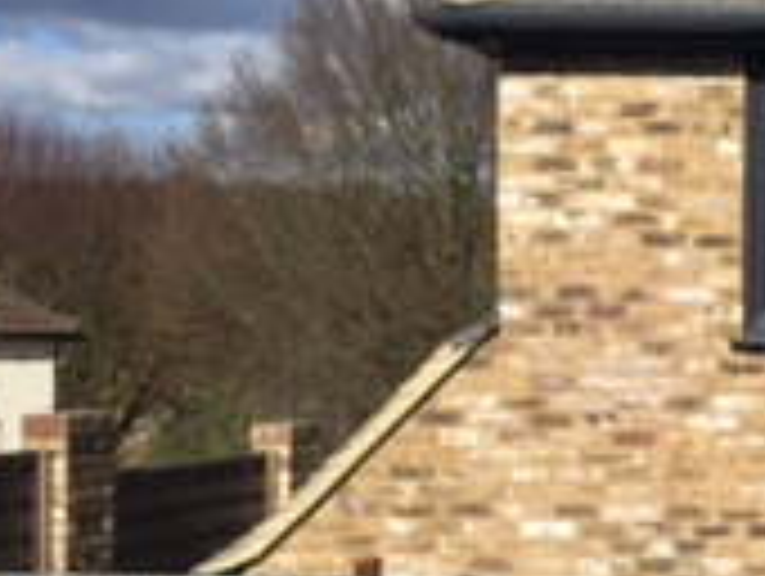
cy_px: 378
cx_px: 1089
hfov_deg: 16.6
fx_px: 2412
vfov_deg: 13.6
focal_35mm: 109
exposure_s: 1/3049
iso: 32
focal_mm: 4.15
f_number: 2.2
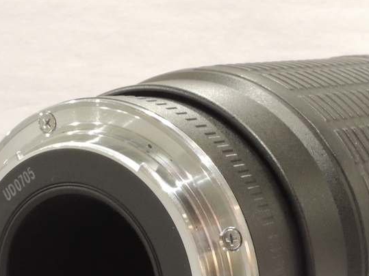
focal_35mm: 138
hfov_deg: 14.3
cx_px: 272
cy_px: 260
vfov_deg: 10.7
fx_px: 1471
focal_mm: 11.1
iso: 400
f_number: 7.4
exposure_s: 1/15
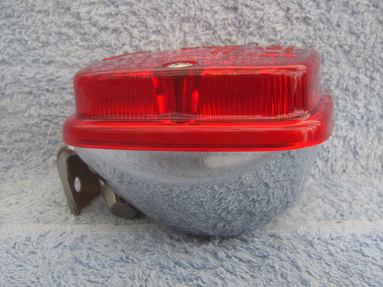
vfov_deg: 37.7
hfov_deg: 49.0
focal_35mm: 38
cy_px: 144
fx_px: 420
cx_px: 192
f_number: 5.7
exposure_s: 1/100
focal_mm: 7.8
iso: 50
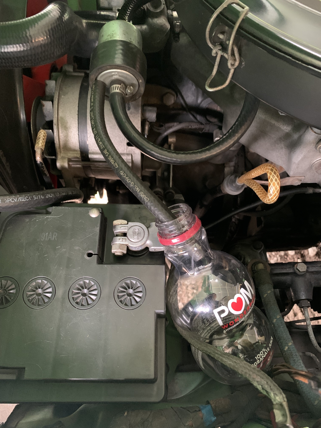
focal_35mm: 26
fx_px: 321
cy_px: 214
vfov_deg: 67.3
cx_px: 160
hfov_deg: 53.1
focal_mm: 4.25
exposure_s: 1/30
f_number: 1.8
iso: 800
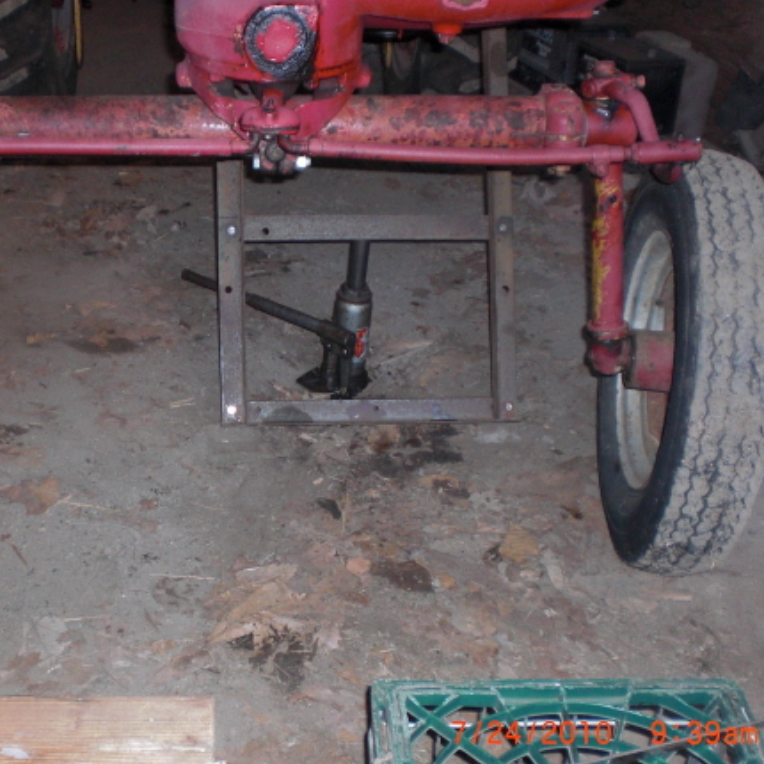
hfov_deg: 33.7
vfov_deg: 34.0
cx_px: 258
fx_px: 1249
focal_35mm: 50
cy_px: 394
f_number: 3.1
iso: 200
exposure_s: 1/60
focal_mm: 6.3
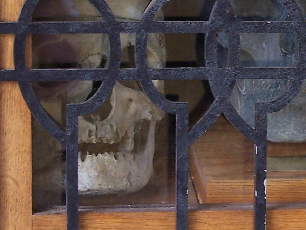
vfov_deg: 7.5
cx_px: 306
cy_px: 75
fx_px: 1751
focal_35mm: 198
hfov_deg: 9.9
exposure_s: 1/45
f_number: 3.2
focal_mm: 12.4
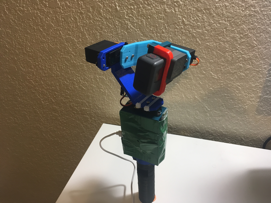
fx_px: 227
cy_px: 102
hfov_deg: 61.7
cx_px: 136
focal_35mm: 29
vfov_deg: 48.2
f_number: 2.2
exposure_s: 1/30
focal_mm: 4.15
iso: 80
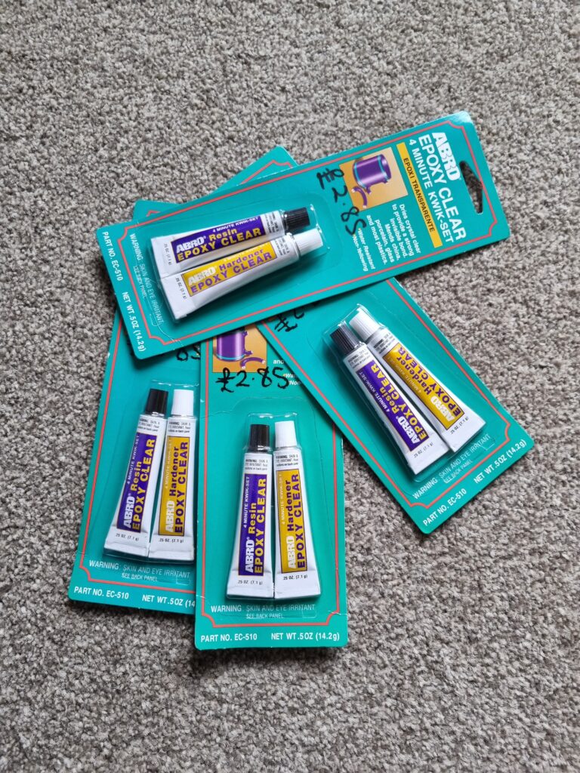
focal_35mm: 26
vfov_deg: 67.3
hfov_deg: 53.1
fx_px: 581
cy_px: 386
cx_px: 290
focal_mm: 5.4
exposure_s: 1/100
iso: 125
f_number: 1.8
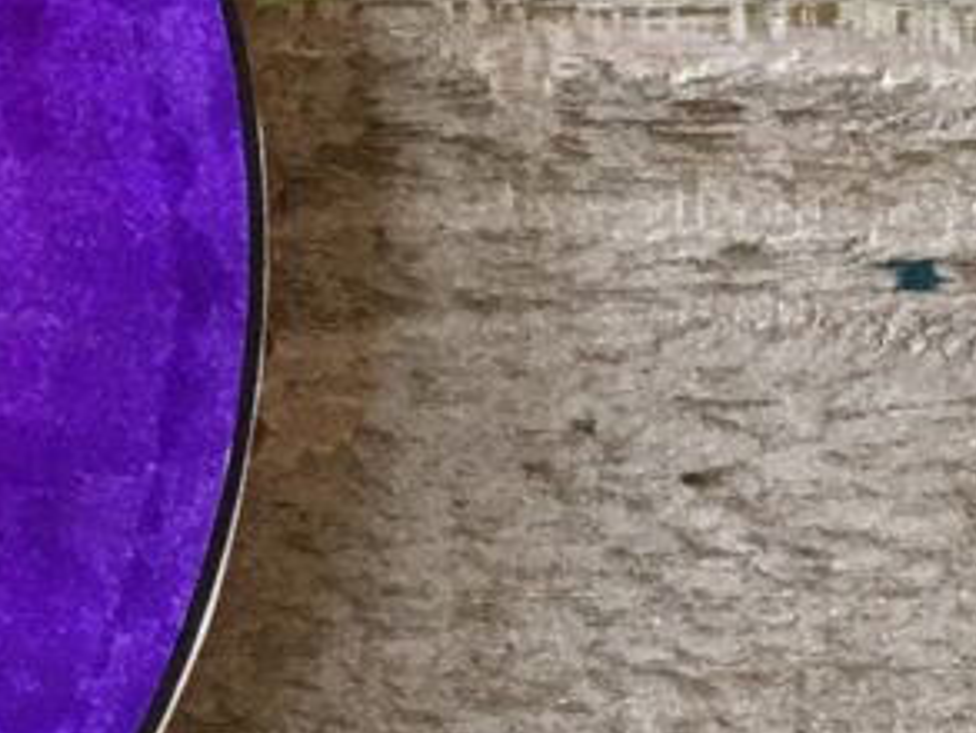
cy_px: -433
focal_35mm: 152
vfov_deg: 9.4
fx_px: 4287
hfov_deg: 12.1
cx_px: -650
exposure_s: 1/30
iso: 80
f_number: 2.2
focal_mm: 4.15
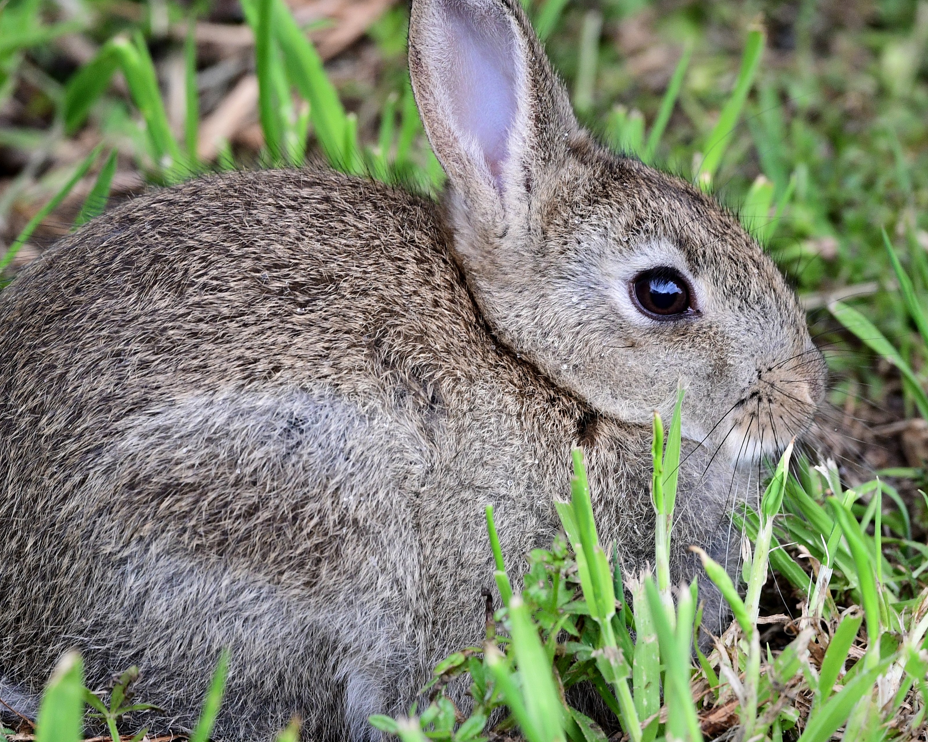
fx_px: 33923
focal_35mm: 1235
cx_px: 686
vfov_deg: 1.3
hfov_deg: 1.6
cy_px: 316
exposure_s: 1/125
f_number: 5.6
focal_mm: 500
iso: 800
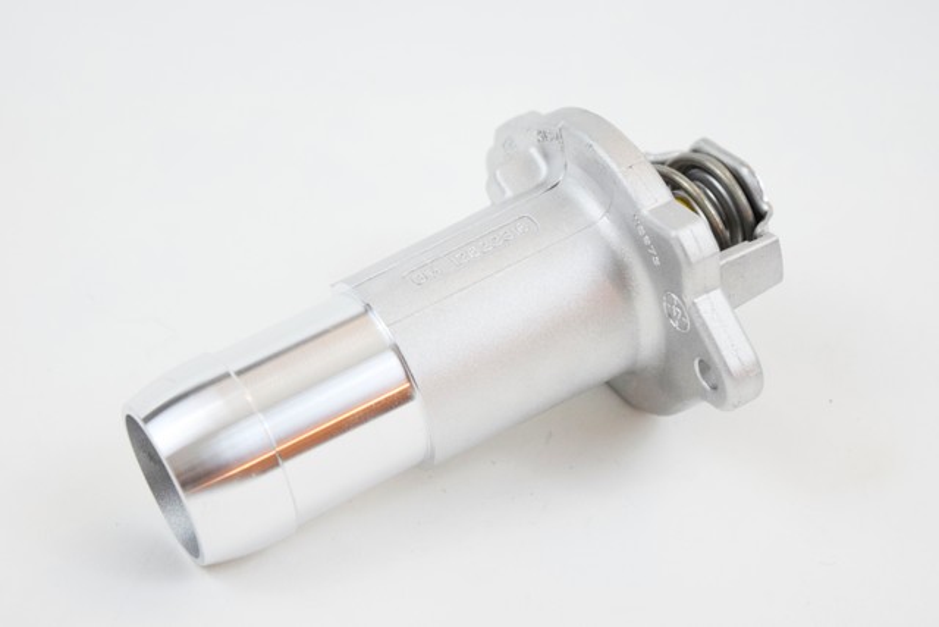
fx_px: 2035
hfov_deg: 26.0
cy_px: 314
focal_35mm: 78
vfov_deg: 17.5
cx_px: 470
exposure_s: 1/60
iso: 1600
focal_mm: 52
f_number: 5.6
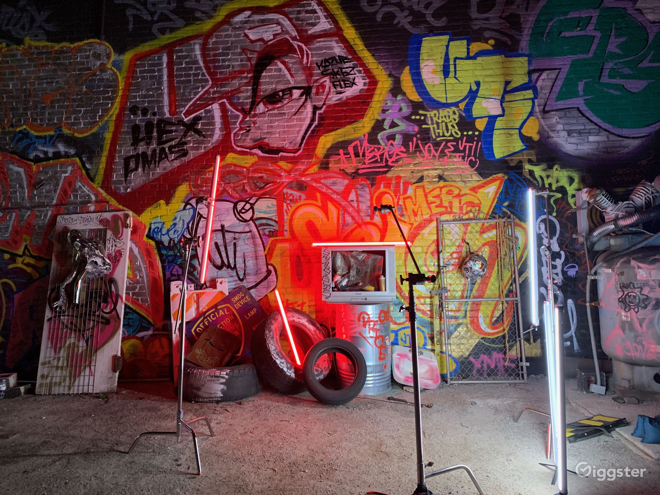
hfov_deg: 67.3
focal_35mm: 26
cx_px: 330
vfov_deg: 53.1
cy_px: 248
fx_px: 496
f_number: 1.8
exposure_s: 1/40
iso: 320
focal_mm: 4.25
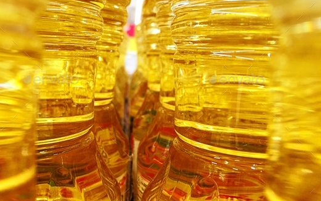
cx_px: 142
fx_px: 306
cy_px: 124
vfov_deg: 36.1
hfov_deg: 55.2
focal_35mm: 35
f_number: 2.2
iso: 50
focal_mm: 4.2
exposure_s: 1/33
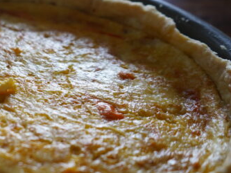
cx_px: -32
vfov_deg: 23.5
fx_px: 414
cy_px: 54
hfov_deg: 28.0
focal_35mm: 62
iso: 500
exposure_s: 1/60
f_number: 4
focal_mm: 28
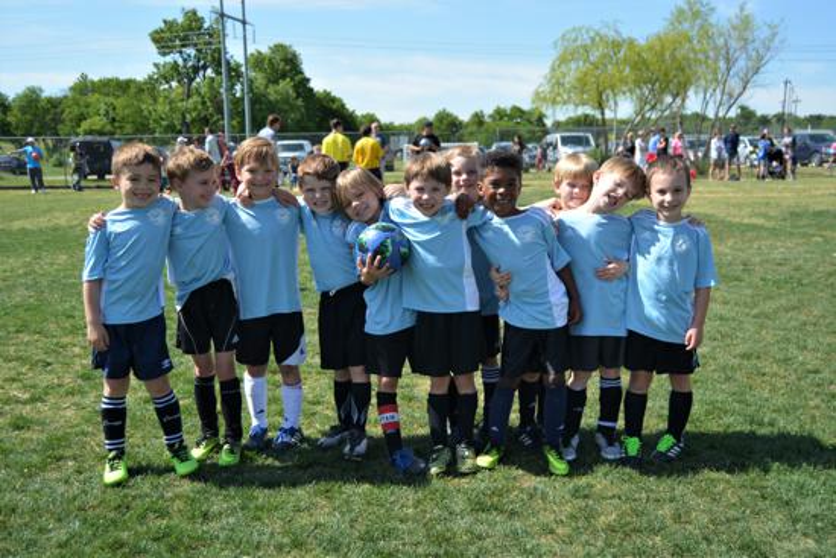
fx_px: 697
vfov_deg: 43.6
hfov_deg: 61.9
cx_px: 418
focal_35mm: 30
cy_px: 279
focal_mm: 20
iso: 200
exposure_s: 1/1600
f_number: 3.5
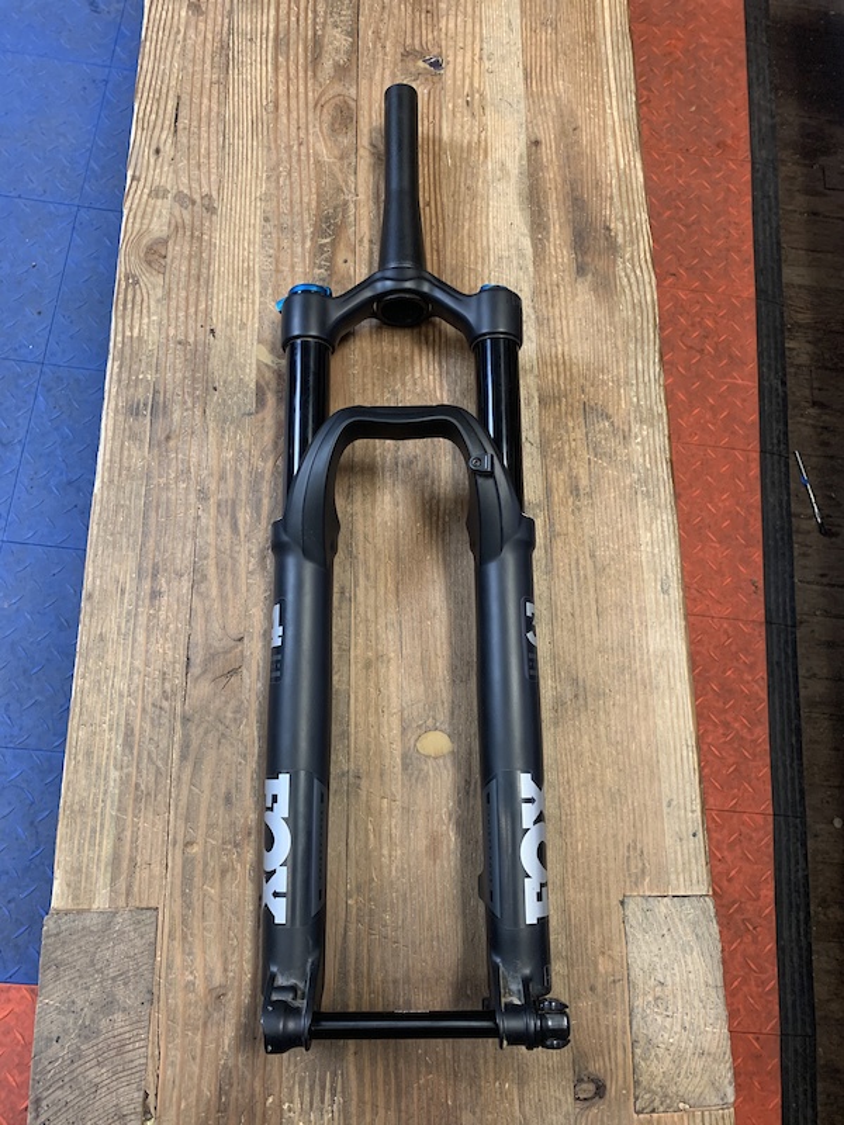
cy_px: 562
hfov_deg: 53.1
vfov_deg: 67.3
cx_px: 422
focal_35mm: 26
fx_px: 845
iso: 200
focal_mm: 4.25
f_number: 1.8
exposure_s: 1/60
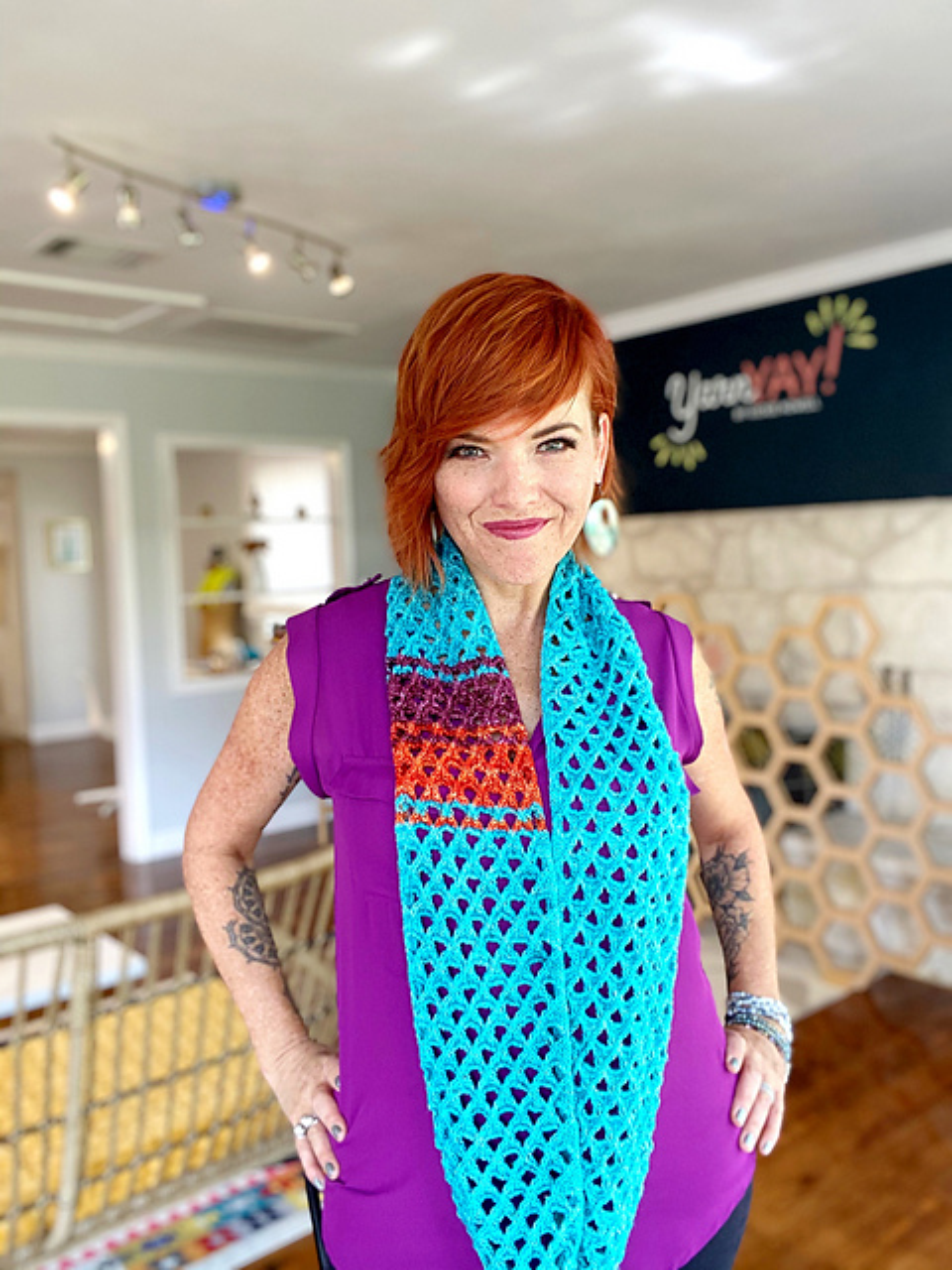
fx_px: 1100
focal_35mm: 30
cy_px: 635
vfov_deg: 60.0
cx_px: 476
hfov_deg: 46.8
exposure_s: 1/60
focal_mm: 2.71
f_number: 2.2
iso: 100
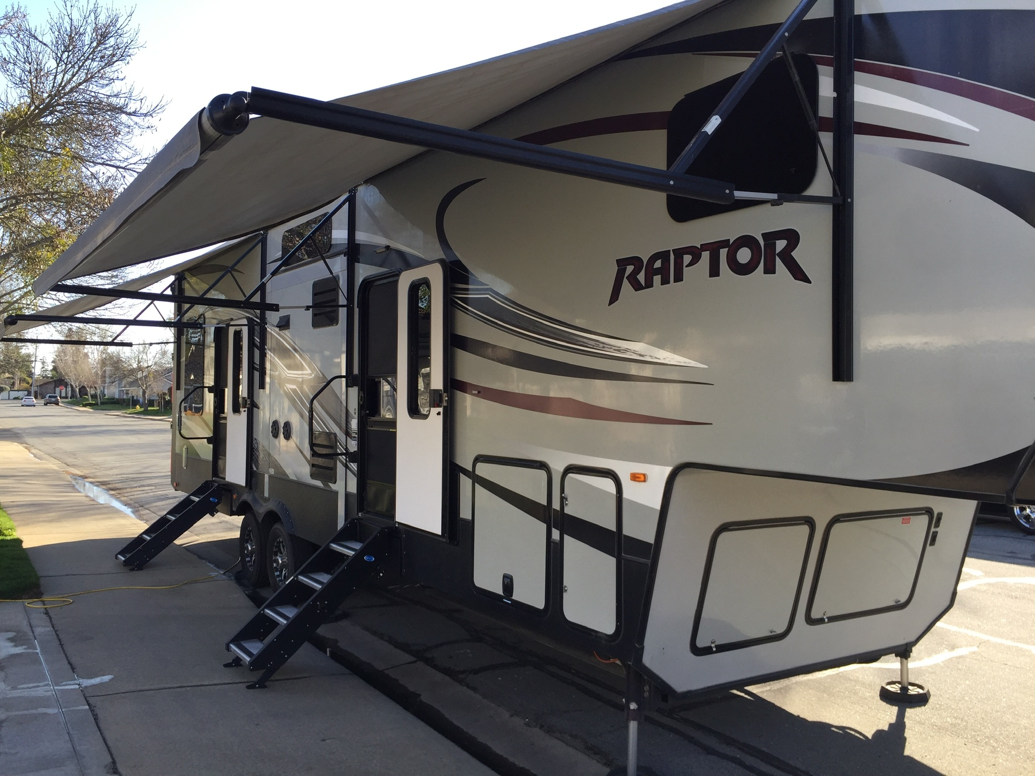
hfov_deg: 61.7
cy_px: 388
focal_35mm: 29
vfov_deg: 48.2
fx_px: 867
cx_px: 518
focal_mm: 4.15
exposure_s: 1/460
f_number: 2.2
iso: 32
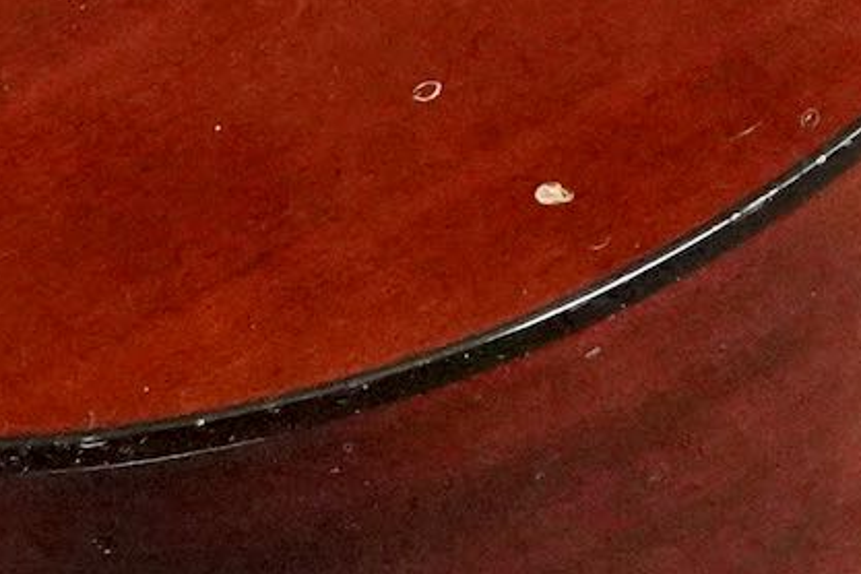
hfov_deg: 5.4
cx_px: 1561
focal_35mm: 378
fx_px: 9030
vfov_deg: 3.5
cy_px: -1189
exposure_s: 1/40
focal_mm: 35
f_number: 11
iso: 6400
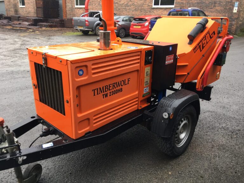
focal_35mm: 29
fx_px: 204
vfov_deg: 48.2
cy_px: 92
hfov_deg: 61.7
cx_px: 122
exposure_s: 1/100
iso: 40
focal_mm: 4.15
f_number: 2.2
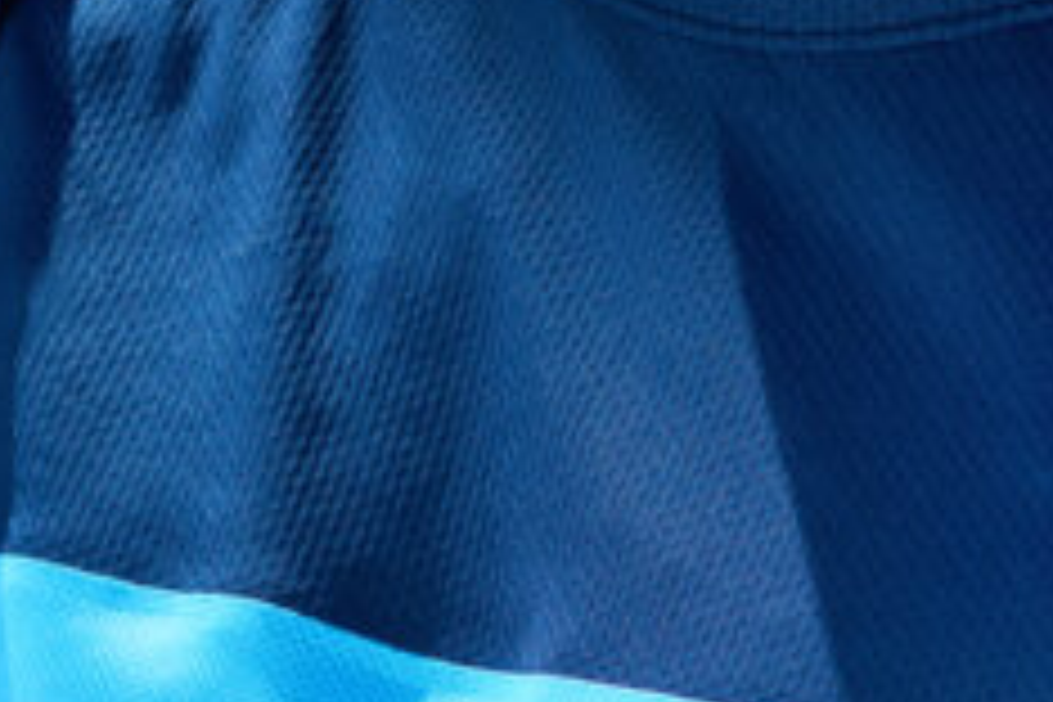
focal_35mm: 372
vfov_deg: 3.7
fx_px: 10880
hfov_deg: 5.5
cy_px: -796
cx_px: -135
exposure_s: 1/1250
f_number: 5
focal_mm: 85
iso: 125
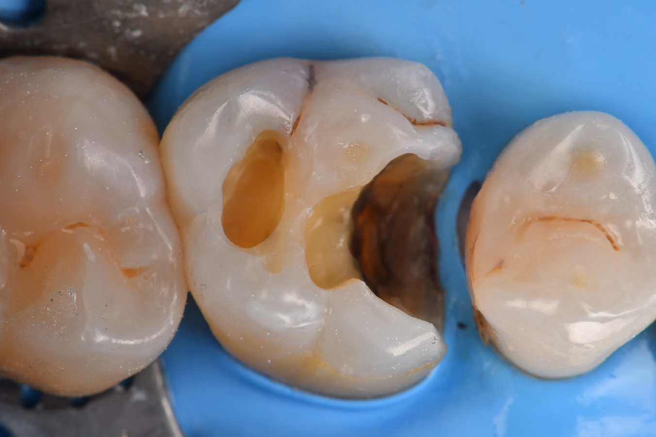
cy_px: 218
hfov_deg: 13.1
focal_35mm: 157
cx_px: 328
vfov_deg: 8.7
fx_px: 2859
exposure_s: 1/160
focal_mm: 105
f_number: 32
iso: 200
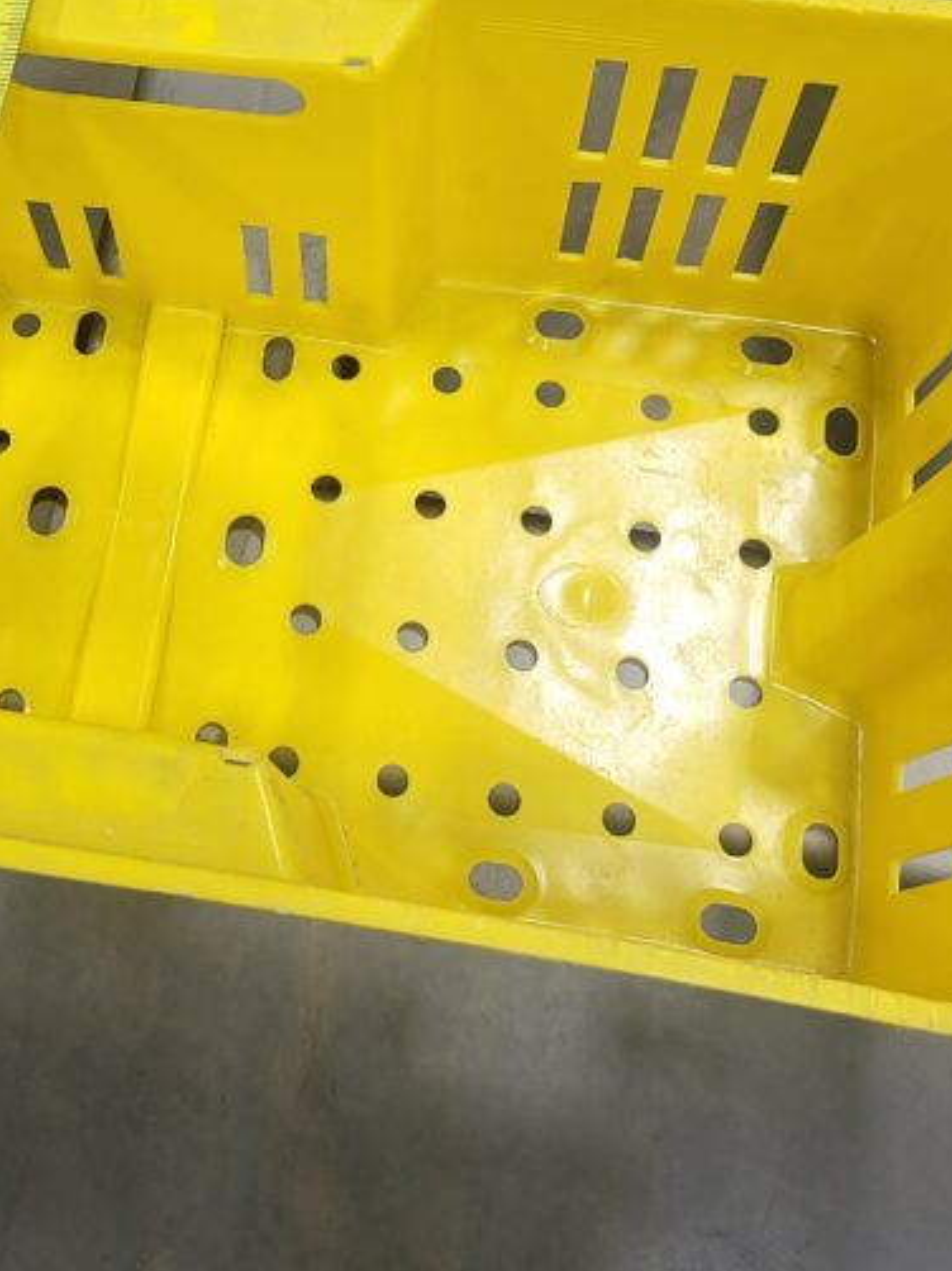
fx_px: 1798
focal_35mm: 49
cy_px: 319
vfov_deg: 38.0
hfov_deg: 29.0
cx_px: 197
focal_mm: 5
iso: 125
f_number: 1.8
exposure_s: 1/120
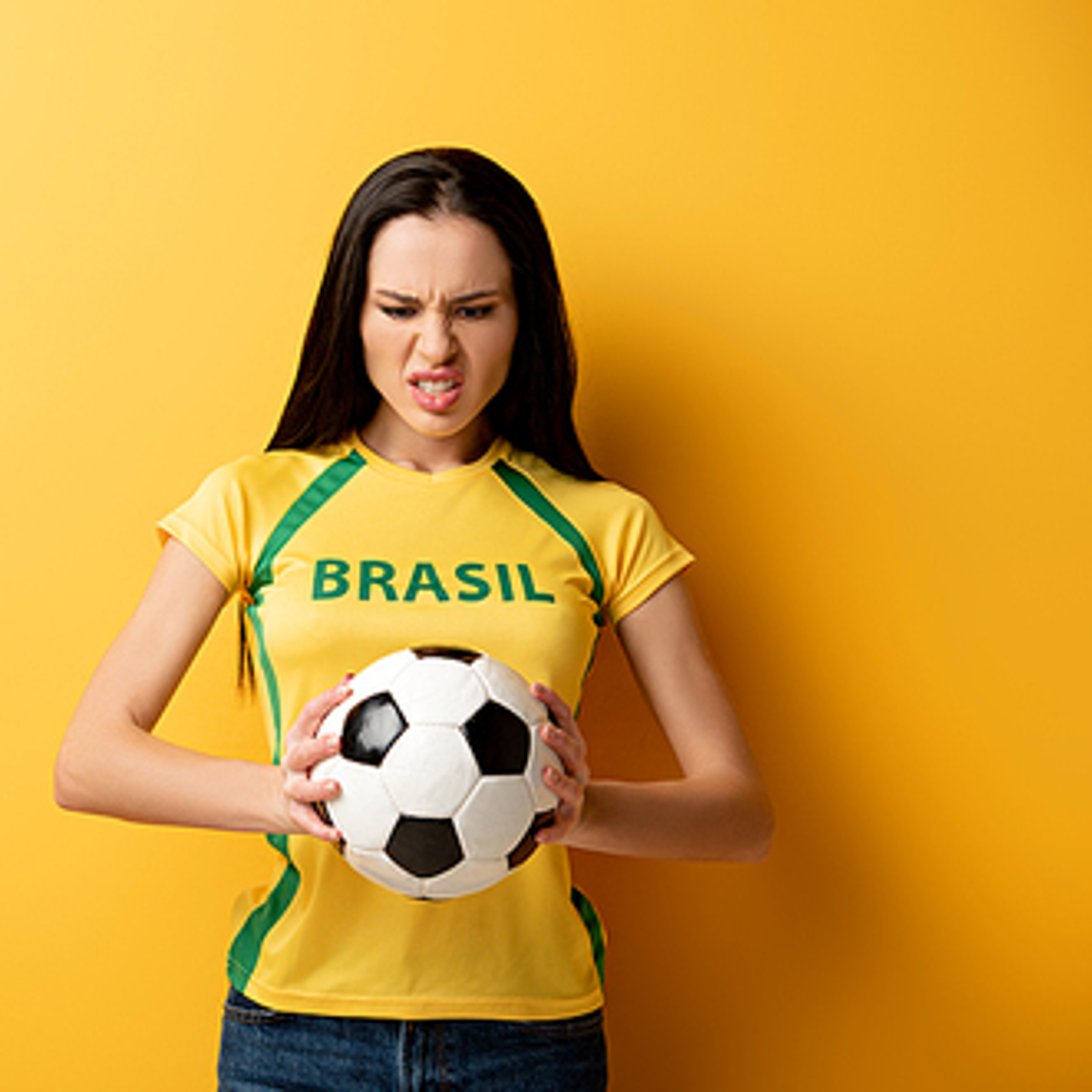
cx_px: 280
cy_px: 548
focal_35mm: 144
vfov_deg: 12.1
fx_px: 5139
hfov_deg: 12.1
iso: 100
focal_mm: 112
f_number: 5.6
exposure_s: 1/200
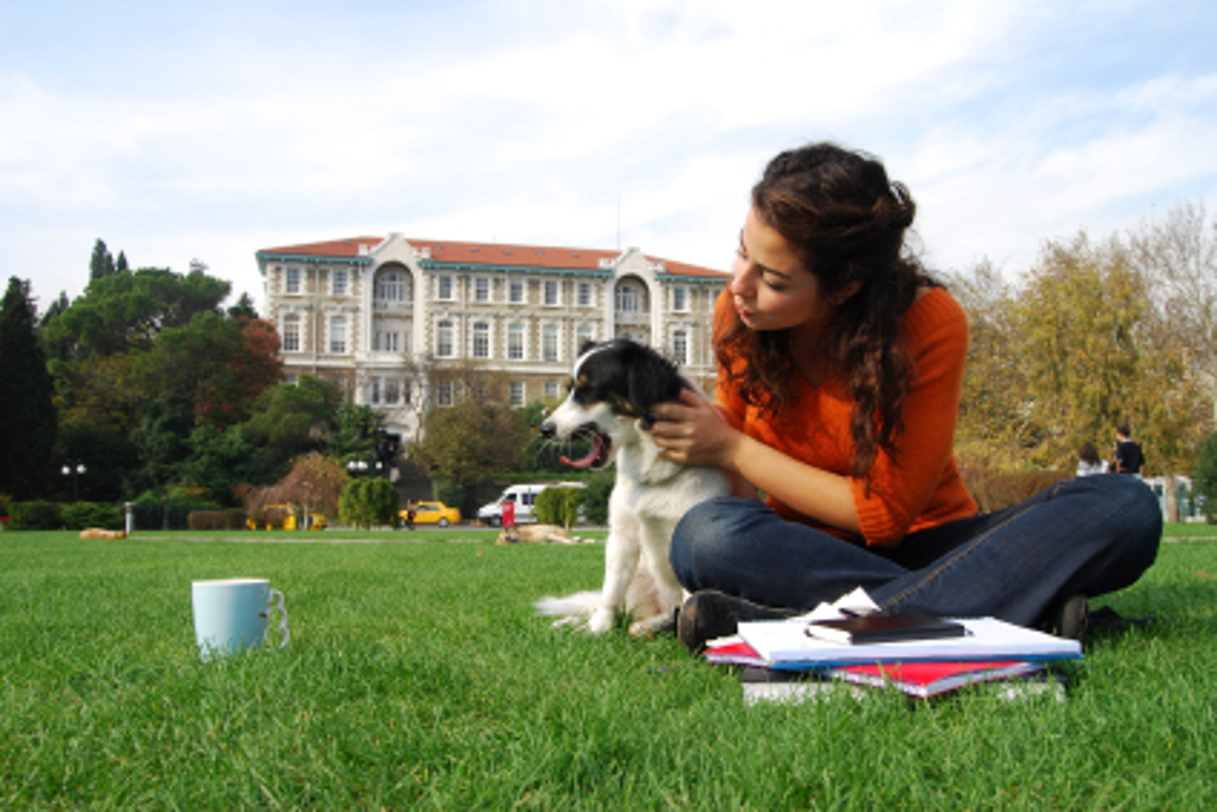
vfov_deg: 43.6
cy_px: 406
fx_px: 1014
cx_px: 608
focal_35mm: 30
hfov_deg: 61.9
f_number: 10
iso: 100
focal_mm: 20
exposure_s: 1/80
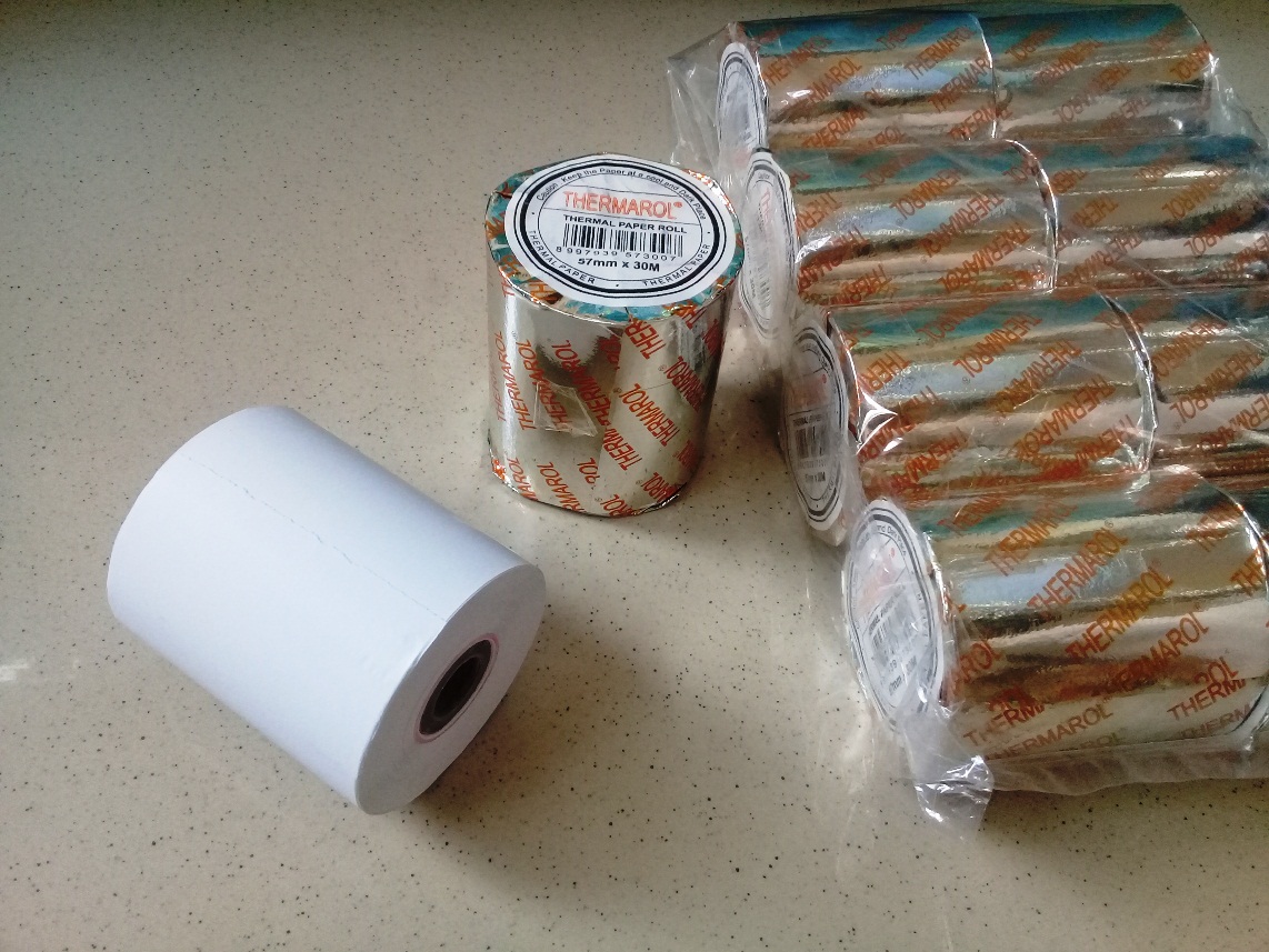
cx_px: 634
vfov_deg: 45.5
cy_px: 476
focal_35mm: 31
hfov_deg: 58.3
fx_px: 1137
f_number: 2.2
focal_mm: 3.3
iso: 100
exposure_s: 1/33
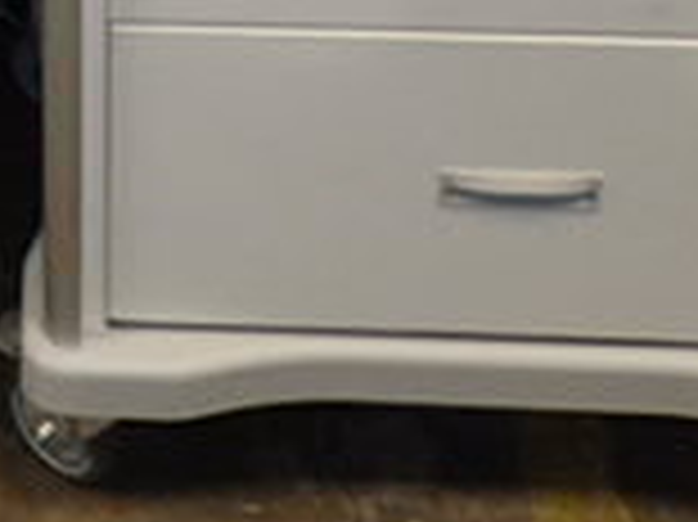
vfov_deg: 11.2
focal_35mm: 124
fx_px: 2498
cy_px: -374
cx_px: -189
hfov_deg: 15.2
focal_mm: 5.5
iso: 200
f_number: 2.3
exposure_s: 1/30
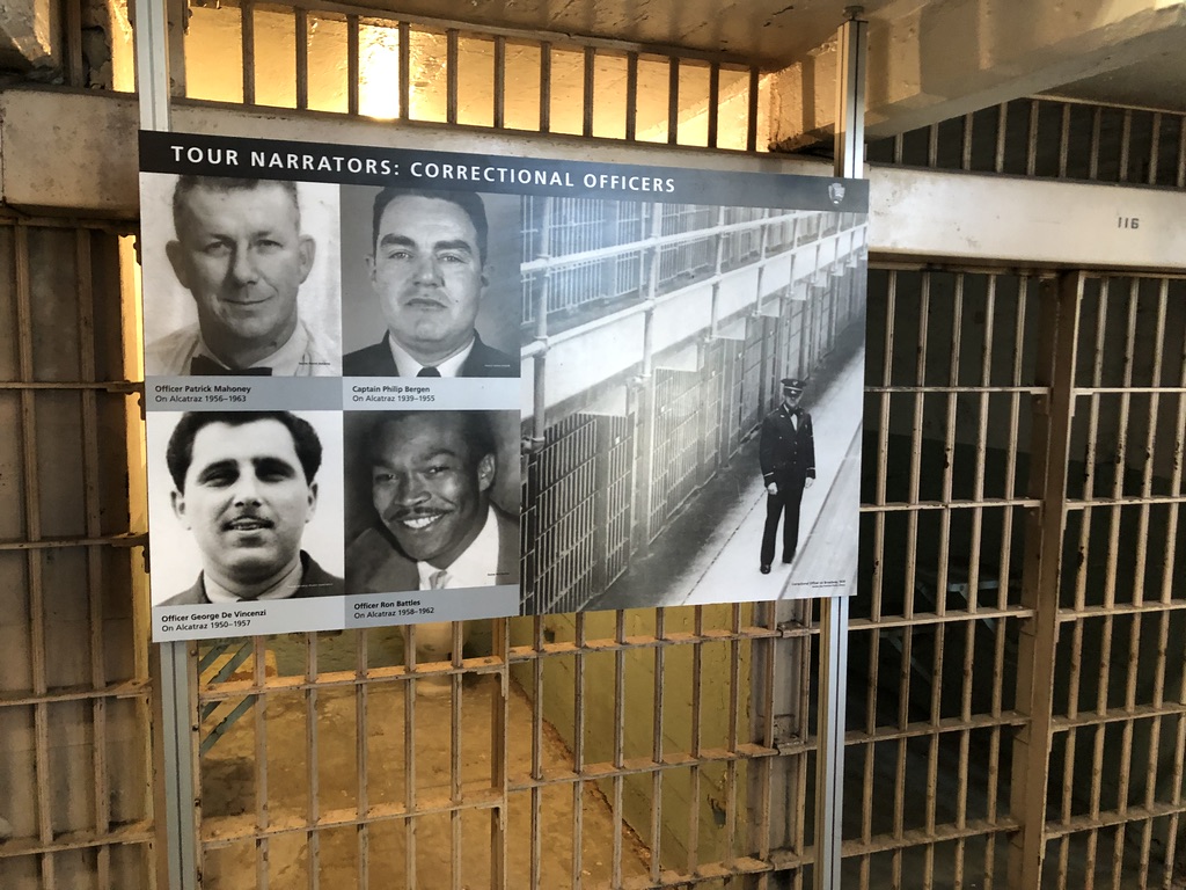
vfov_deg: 49.7
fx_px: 959
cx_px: 593
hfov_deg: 63.4
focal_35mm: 28
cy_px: 445
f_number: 1.8
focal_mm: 4
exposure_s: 1/11
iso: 100
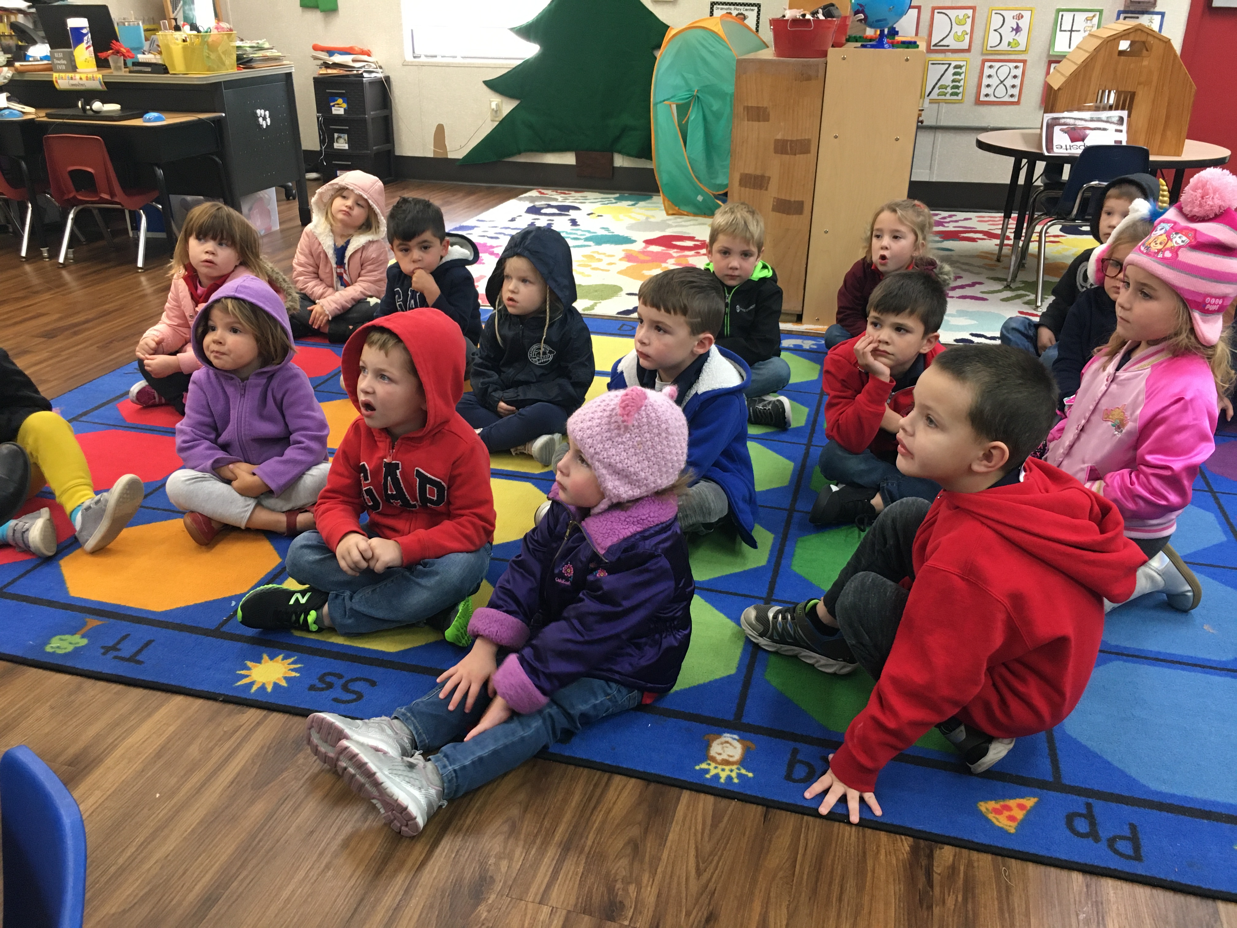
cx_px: 618
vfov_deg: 48.2
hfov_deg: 61.7
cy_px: 464
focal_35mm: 29
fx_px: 1036
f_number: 2.2
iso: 100
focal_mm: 4.15
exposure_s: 1/30
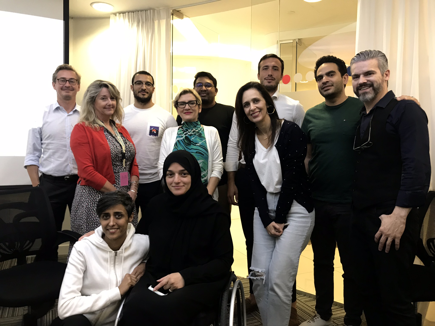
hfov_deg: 63.4
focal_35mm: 28
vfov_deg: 49.7
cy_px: 163
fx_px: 352
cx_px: 218
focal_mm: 3.99
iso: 40
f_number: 1.8
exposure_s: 1/33
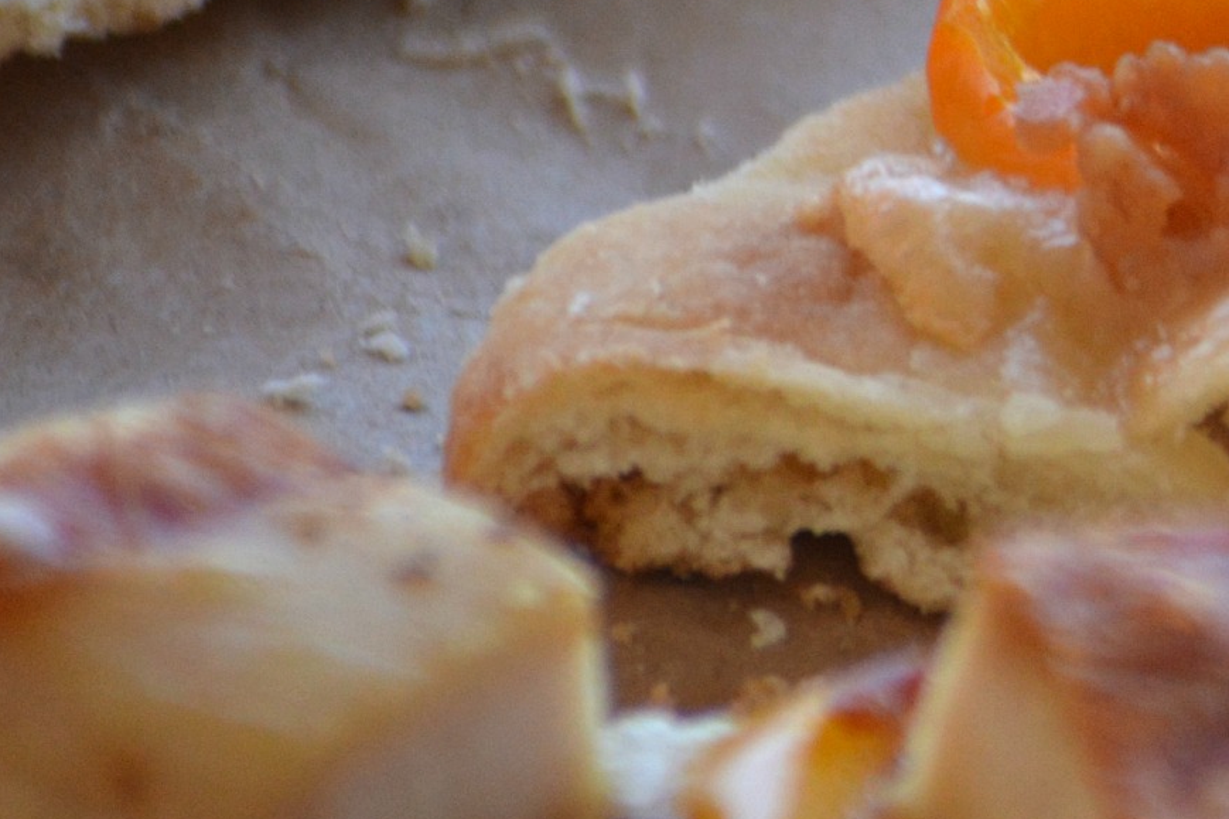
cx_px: 2106
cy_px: -41
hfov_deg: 2.4
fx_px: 29318
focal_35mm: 859
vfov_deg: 1.6
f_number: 5.6
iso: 640
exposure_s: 1/250
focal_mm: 150
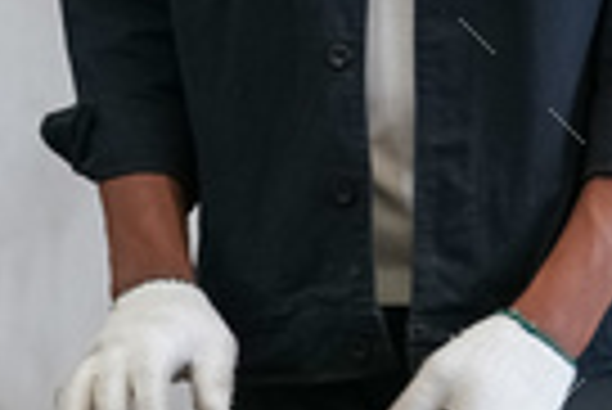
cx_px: 680
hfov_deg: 4.4
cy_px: -205
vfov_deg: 2.9
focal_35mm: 468
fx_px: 7964
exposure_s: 1/160
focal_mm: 108
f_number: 3.5
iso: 1600
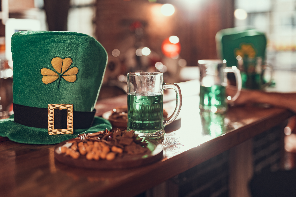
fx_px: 411
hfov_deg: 39.6
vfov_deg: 27.0
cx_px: 148
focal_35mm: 50
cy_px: 98
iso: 100
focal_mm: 50
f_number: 1.4
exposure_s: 1/100
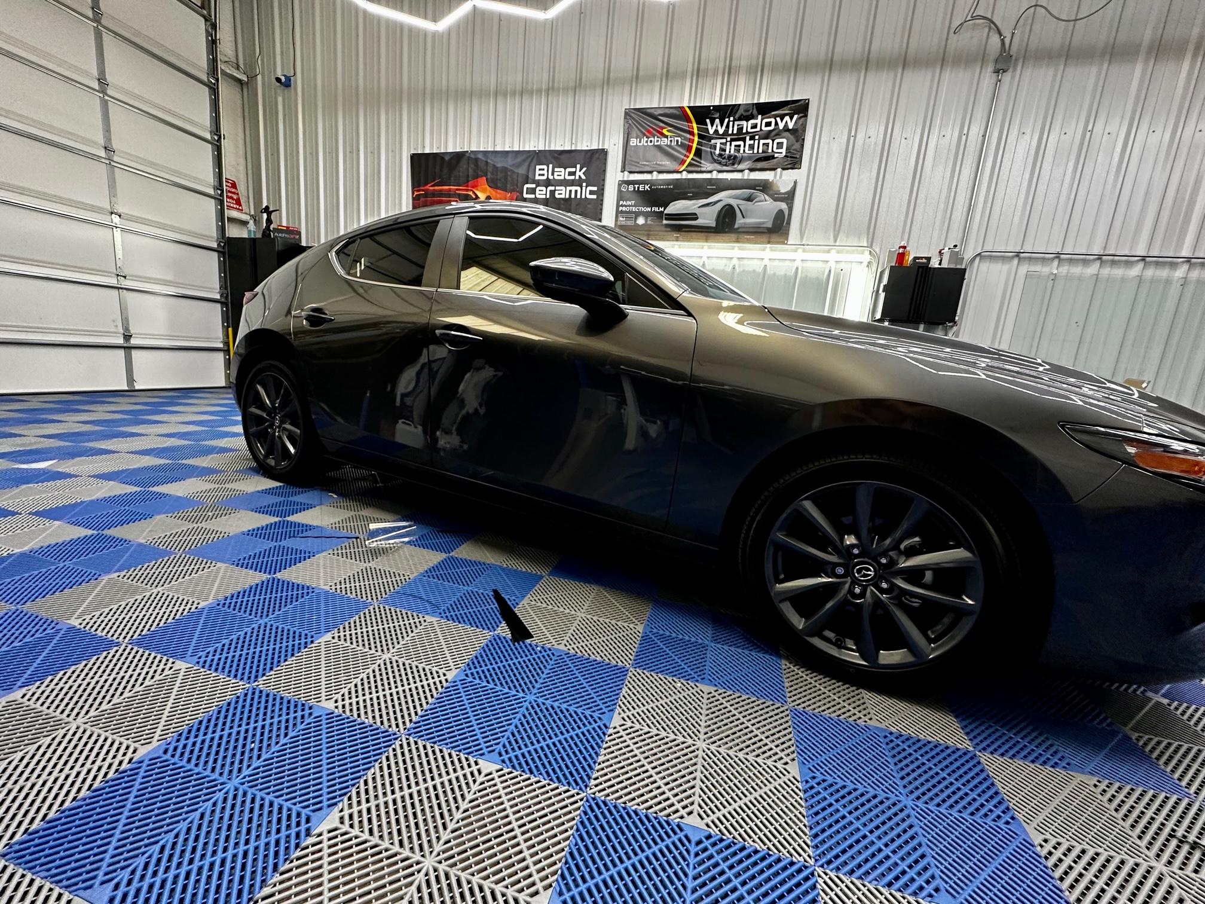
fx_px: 487
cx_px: 602
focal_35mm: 14
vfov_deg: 85.7
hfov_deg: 102.1
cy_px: 452
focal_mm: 2.22
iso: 200
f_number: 2.2
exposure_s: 1/120
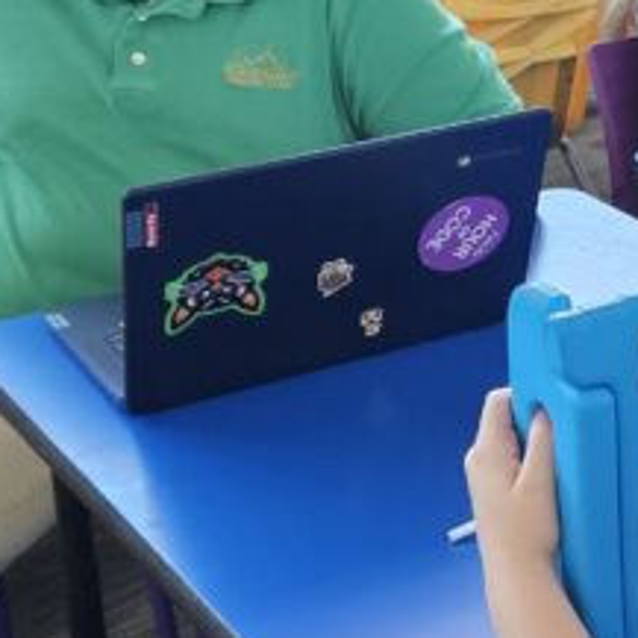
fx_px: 2002
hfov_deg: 17.0
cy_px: 279
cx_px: 832
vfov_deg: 18.1
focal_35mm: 96
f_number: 1.8
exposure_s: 1/60
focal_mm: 5.4
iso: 800
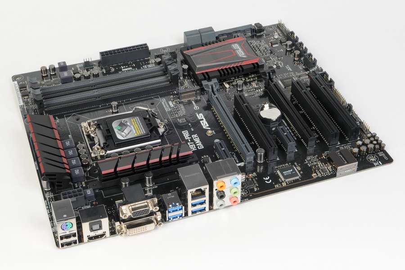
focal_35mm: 48
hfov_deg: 41.1
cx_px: 202
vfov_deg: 28.1
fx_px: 540
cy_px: 135
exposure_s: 1/100
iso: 200
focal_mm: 32
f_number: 16
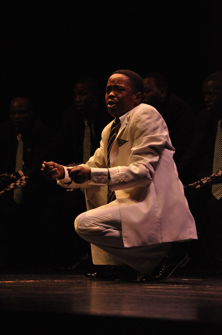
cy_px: 168
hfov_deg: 9.3
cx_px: 111
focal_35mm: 147
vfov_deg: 14.0
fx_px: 1363
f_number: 7.1
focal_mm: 98
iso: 3200
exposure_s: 1/800
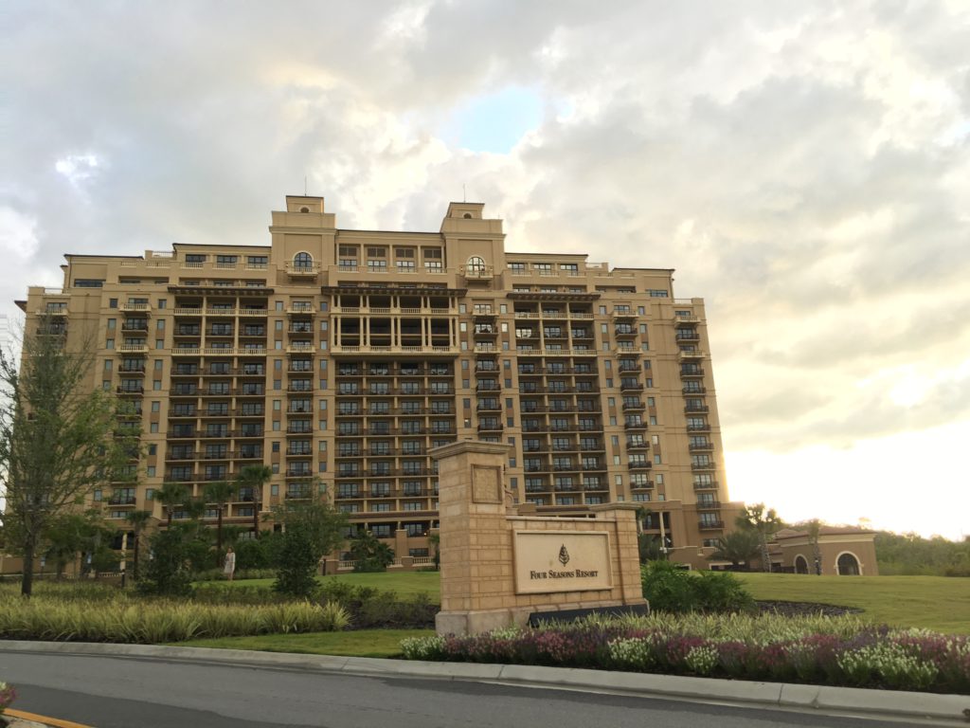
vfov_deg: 48.2
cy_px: 364
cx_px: 485
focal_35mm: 29
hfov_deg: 61.7
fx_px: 813
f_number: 2.2
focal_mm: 4.15
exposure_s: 1/138
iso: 25
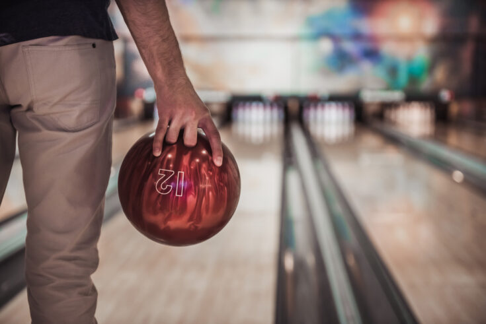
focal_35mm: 70
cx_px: 243
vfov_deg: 19.5
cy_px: 162
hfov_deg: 28.8
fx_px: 946
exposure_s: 1/100
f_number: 2.8
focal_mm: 70
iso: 800
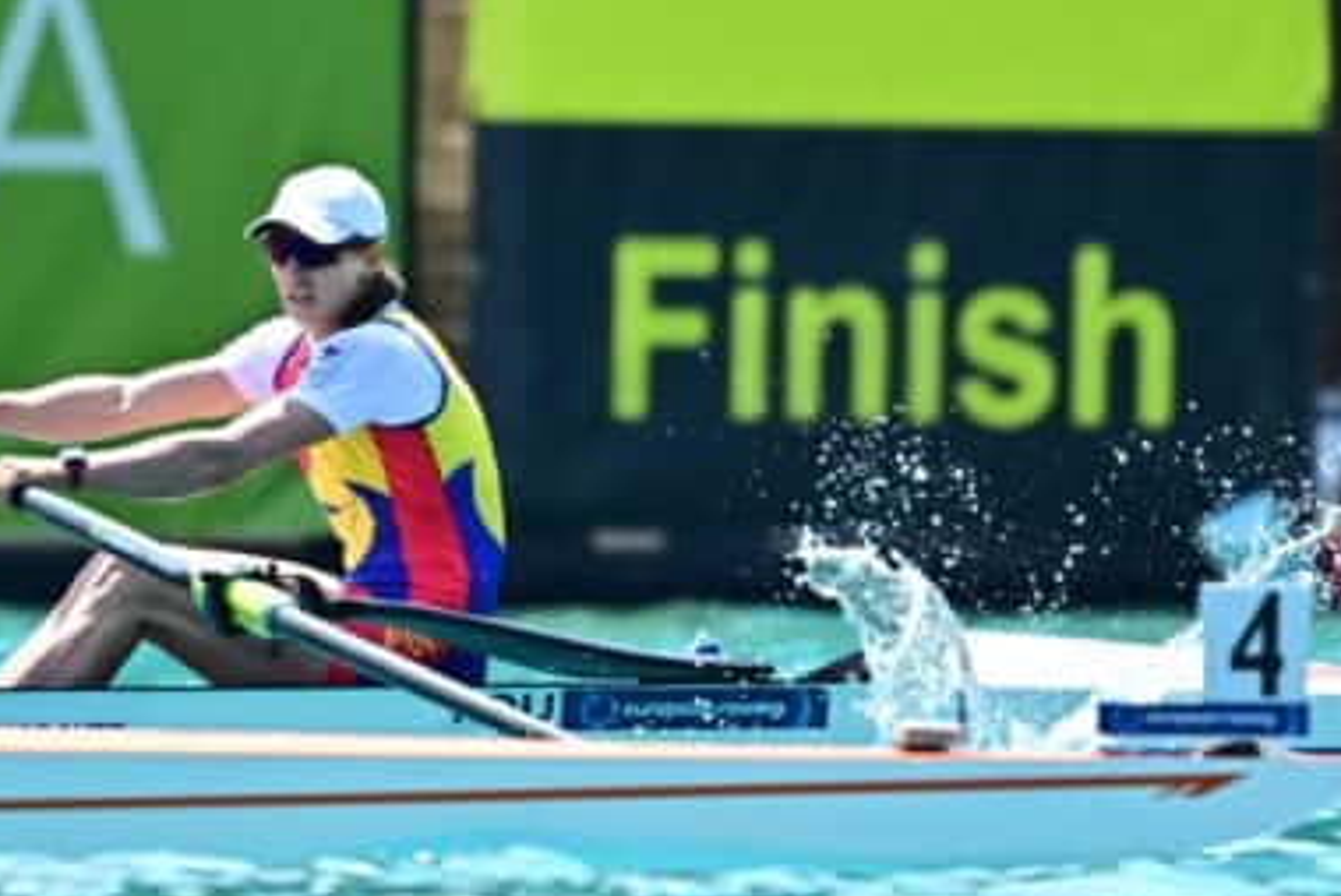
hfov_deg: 1.0
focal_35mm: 2153
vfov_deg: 0.6
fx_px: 80258
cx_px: 300
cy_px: -19
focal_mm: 800
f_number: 6.3
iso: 1000
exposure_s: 1/1600
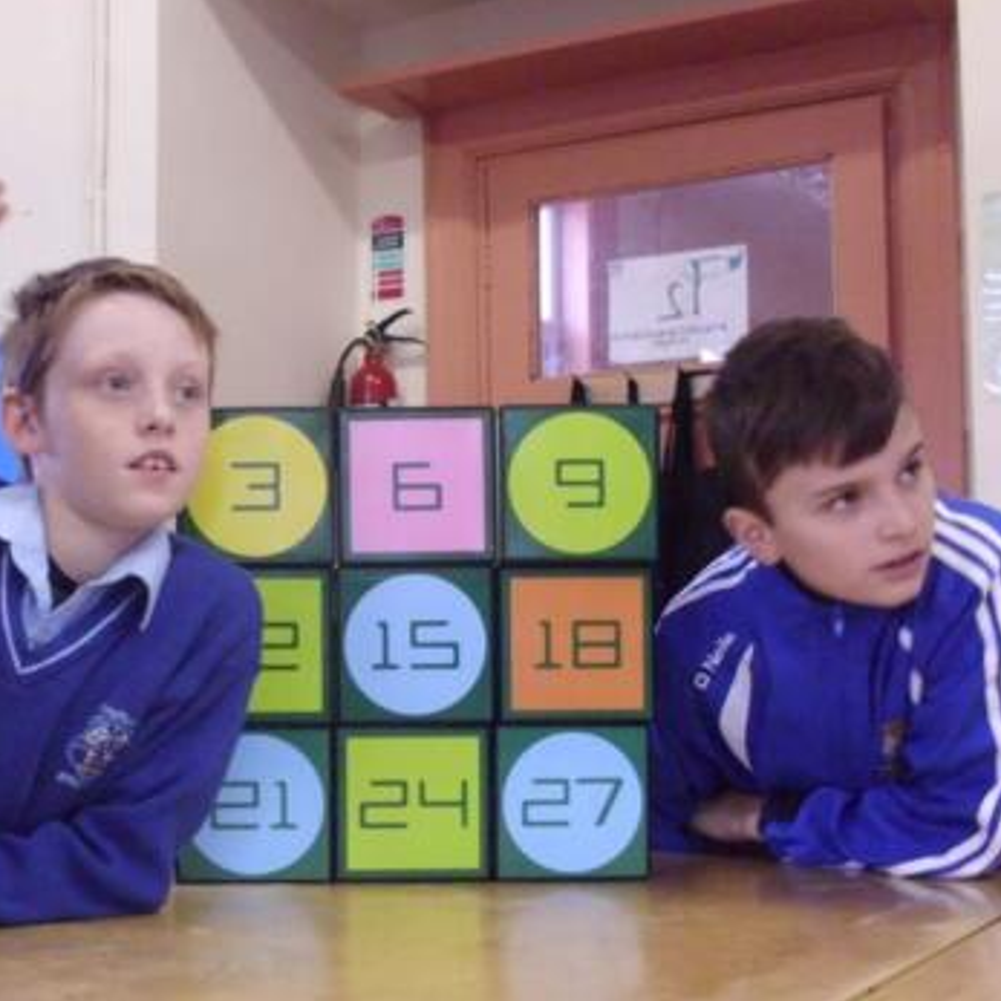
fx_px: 1799
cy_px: 594
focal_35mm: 55
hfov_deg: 30.4
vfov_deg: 31.0
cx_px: 211
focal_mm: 6.3
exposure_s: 1/25
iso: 400
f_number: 2.9
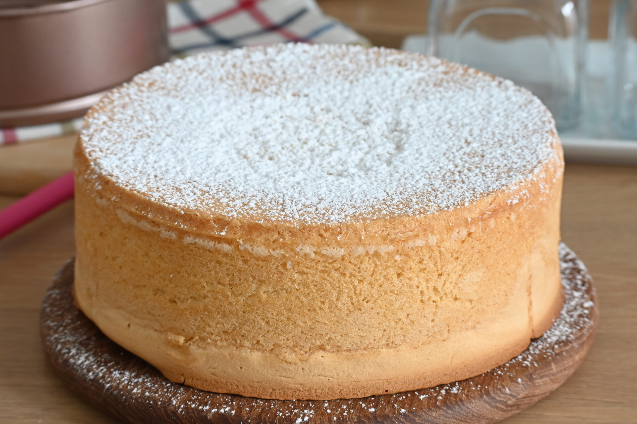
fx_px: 1857
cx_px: 318
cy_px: 212
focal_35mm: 105
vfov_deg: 13.0
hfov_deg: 19.5
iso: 640
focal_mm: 70
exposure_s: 1/6
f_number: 8
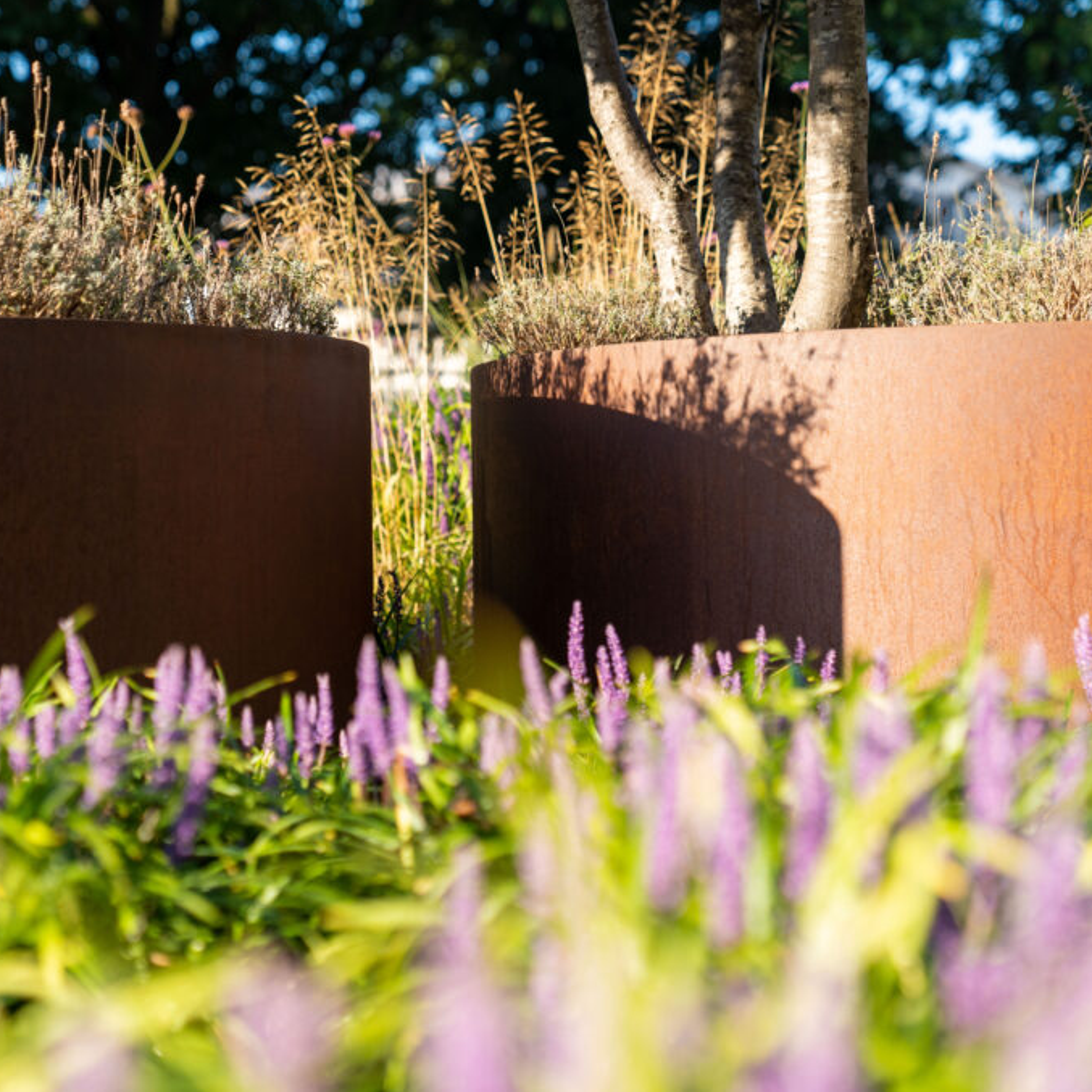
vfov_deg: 19.3
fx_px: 3212
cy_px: 543
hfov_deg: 19.3
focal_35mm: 90
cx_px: 416
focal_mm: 70
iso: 250
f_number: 2.8
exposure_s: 1/1250
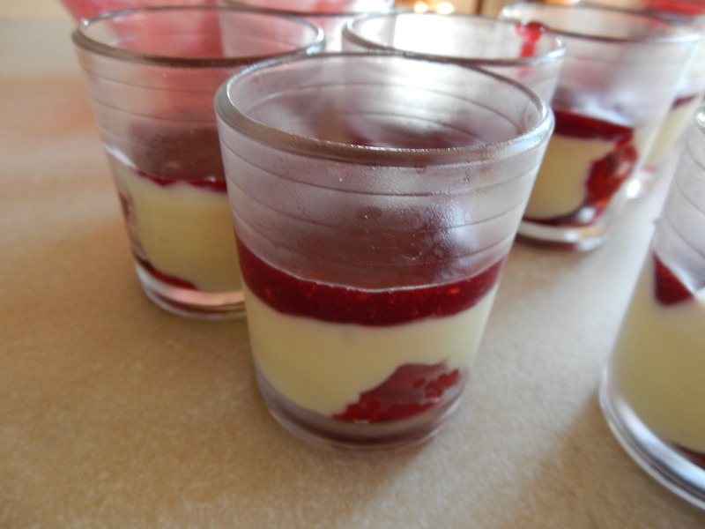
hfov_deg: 69.4
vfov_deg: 54.9
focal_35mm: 25
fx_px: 509
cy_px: 264
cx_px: 352
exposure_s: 1/30
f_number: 3.2
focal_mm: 4.5
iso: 250
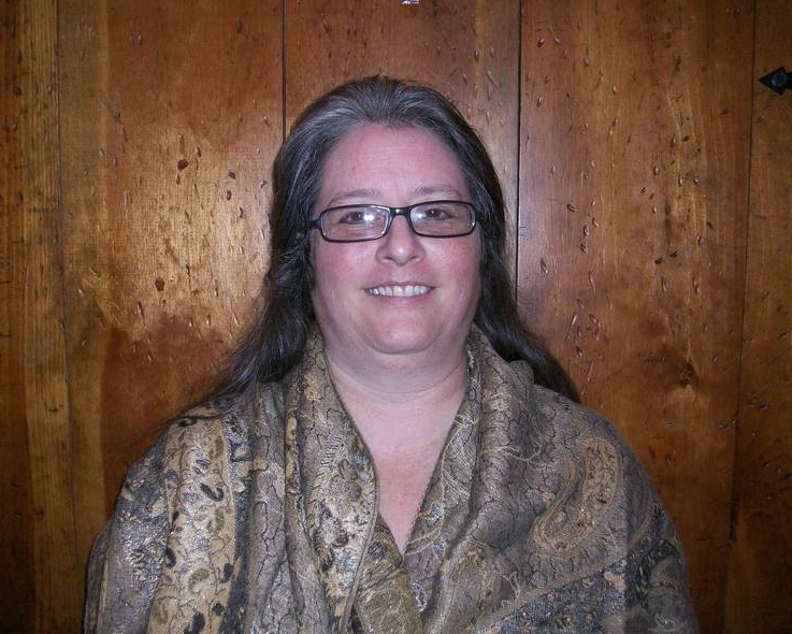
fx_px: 844
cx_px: 381
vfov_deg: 41.2
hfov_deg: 50.3
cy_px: 319
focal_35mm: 36
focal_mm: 5.7
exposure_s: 1/60
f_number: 2.8
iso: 160
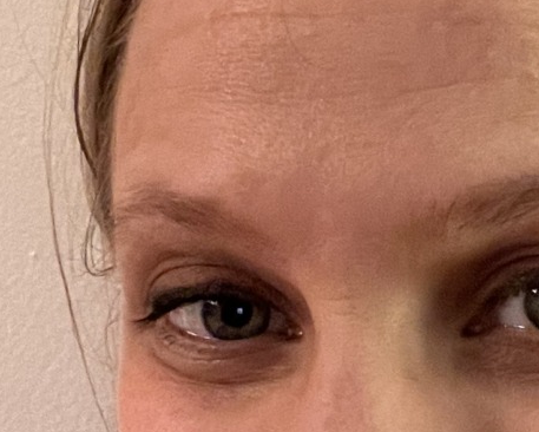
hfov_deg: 15.3
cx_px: 560
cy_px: 326
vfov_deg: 12.5
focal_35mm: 123
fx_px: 1963
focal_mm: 2.71
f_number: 2.2
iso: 500
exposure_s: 1/25
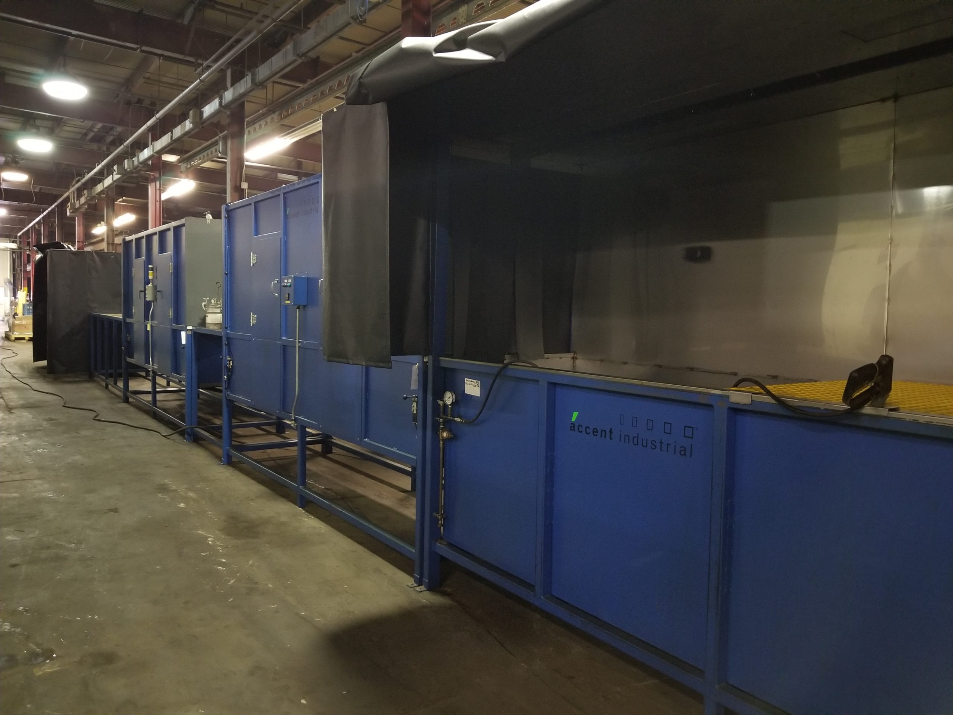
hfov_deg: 67.3
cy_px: 358
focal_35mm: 26
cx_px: 476
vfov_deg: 53.1
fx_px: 716
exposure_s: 1/10
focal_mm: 4.25
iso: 250
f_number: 1.7
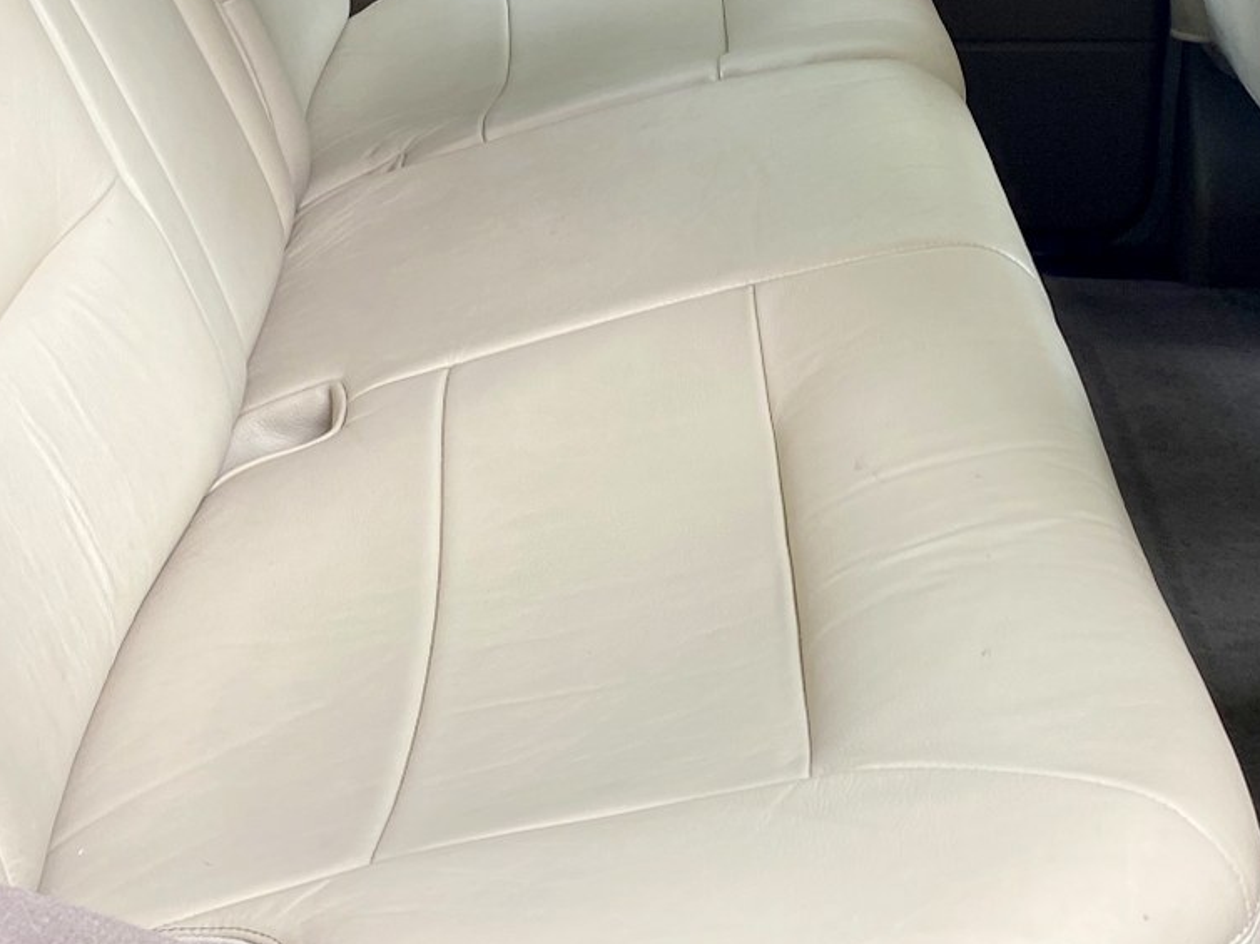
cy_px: -69
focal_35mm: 69
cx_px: 730
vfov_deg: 20.4
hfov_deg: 28.1
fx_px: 2511
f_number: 1.8
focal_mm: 4.25
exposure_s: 1/121
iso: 80
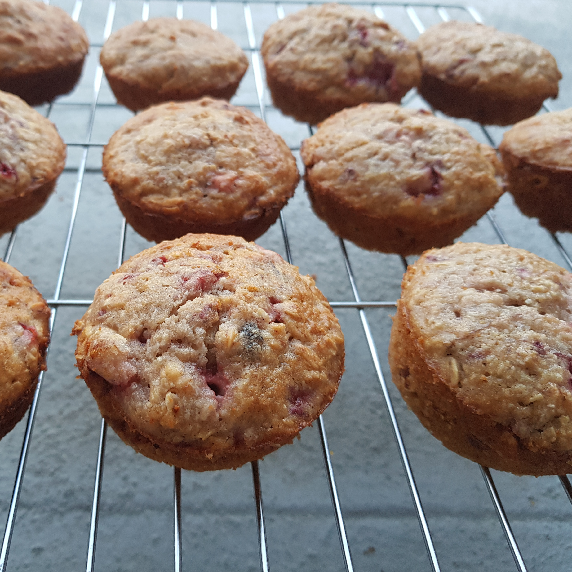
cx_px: 205
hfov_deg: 51.8
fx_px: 580
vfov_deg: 52.5
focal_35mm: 31
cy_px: 287
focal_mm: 4.2
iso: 125
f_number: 1.7
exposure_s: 1/50
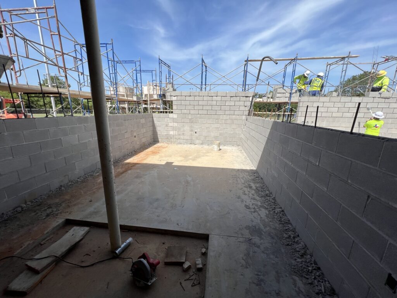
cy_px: 149
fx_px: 149
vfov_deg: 89.9
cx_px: 198
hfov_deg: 106.2
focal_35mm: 13
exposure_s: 1/1946
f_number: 1.8
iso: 32
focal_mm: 1.57
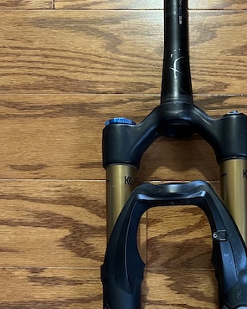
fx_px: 503
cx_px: 188
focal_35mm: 55
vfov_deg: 32.3
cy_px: 284
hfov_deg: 27.2
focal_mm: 5.7
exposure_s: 1/38
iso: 640
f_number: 1.5
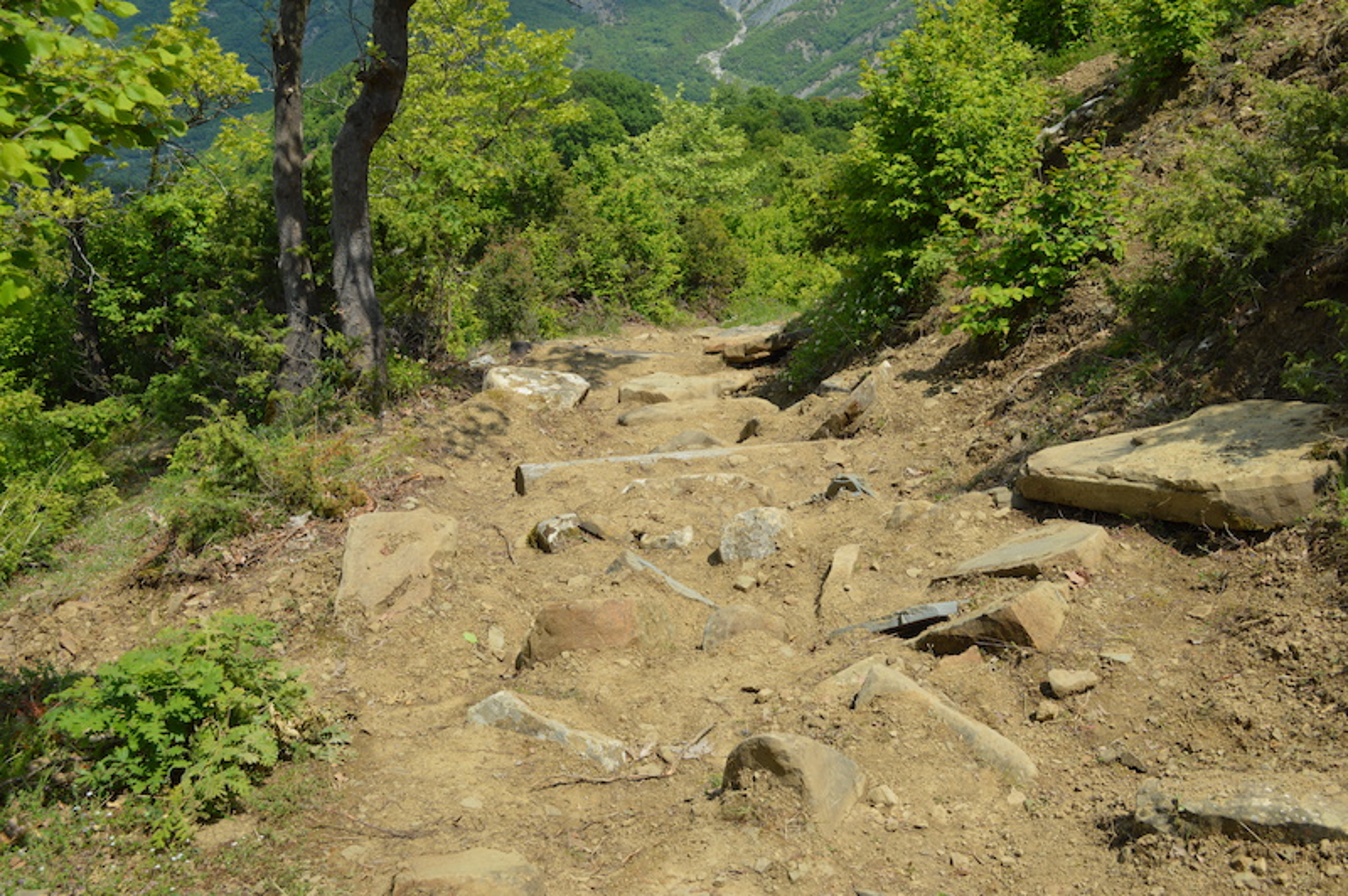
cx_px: 674
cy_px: 448
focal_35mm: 36
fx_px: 1347
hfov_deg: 53.2
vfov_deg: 36.8
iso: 100
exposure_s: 1/250
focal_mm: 24
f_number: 8
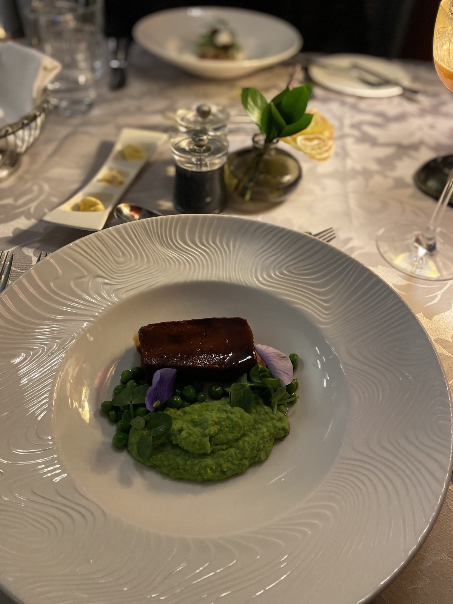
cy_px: 302
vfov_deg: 67.3
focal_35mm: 26
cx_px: 226
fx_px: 454
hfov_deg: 53.1
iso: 400
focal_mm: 4.25
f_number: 1.8
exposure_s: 1/50
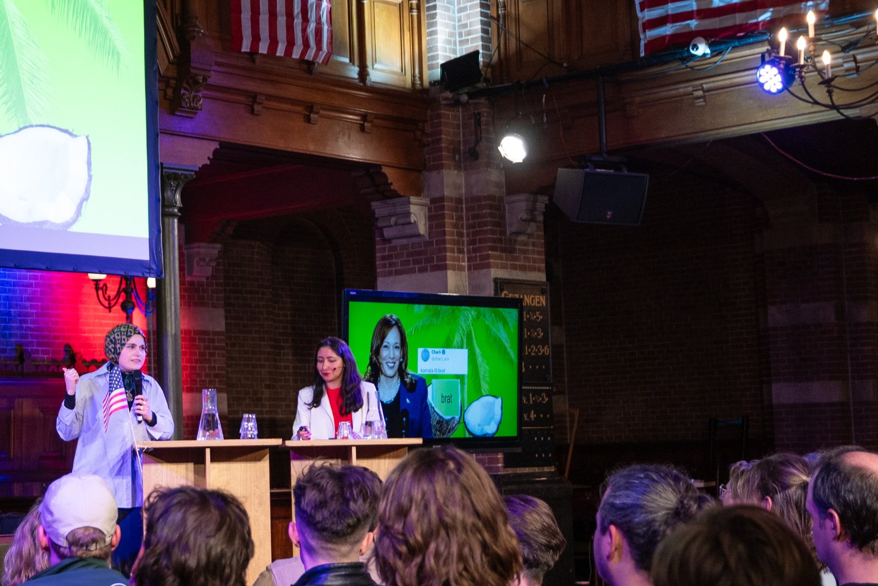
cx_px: 223
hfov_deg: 26.3
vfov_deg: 18.0
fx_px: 1854
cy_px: 295
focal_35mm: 76
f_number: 3.3
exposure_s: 1/100
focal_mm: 31
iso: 640
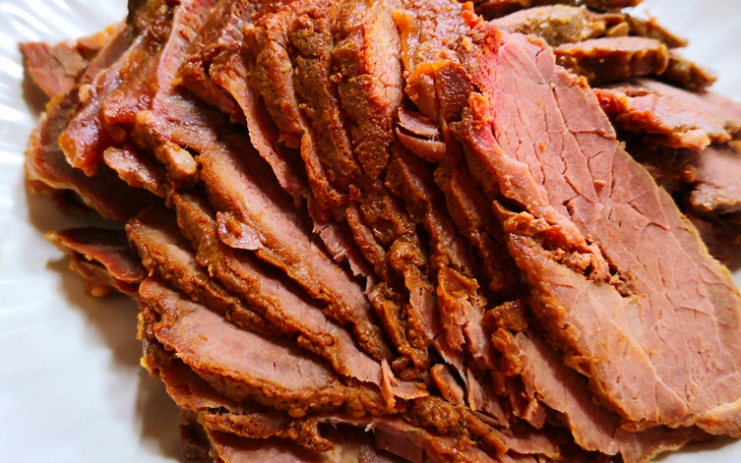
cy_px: 203
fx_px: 768
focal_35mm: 38
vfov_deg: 33.6
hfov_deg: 51.5
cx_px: 350
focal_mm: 3.95
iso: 250
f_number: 1.6
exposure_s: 1/33.3
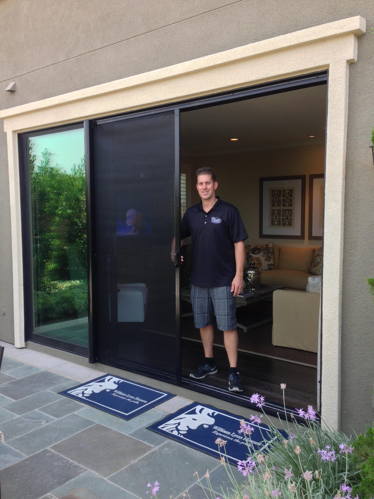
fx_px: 475
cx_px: 187
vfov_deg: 55.4
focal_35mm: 33
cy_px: 250
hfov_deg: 42.9
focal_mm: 4.12
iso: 50
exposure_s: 1/204
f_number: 2.4
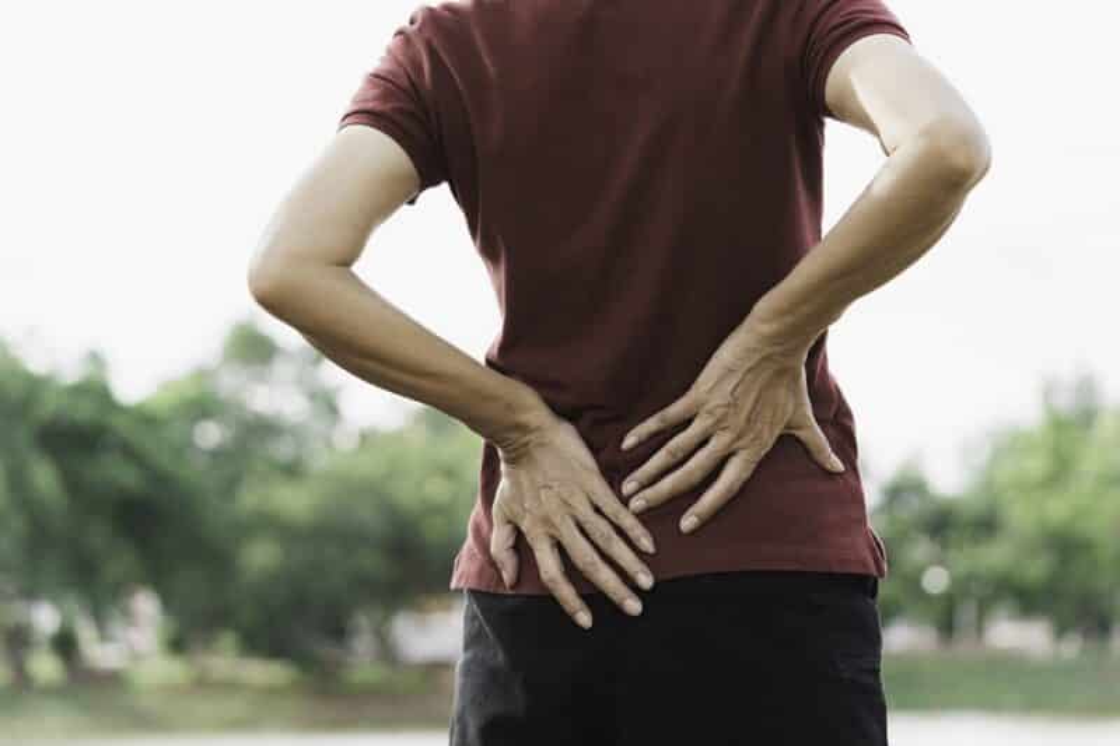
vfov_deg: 9.3
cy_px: 373
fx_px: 4572
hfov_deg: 14.0
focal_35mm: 147
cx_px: 560
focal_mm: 98
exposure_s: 1/90
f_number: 4.8
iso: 100
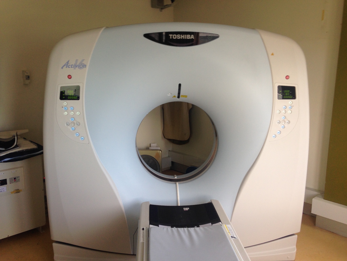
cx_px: 174
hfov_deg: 55.4
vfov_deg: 42.9
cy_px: 130
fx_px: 331
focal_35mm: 33
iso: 50
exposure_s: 1/40
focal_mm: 4.12
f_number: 2.4
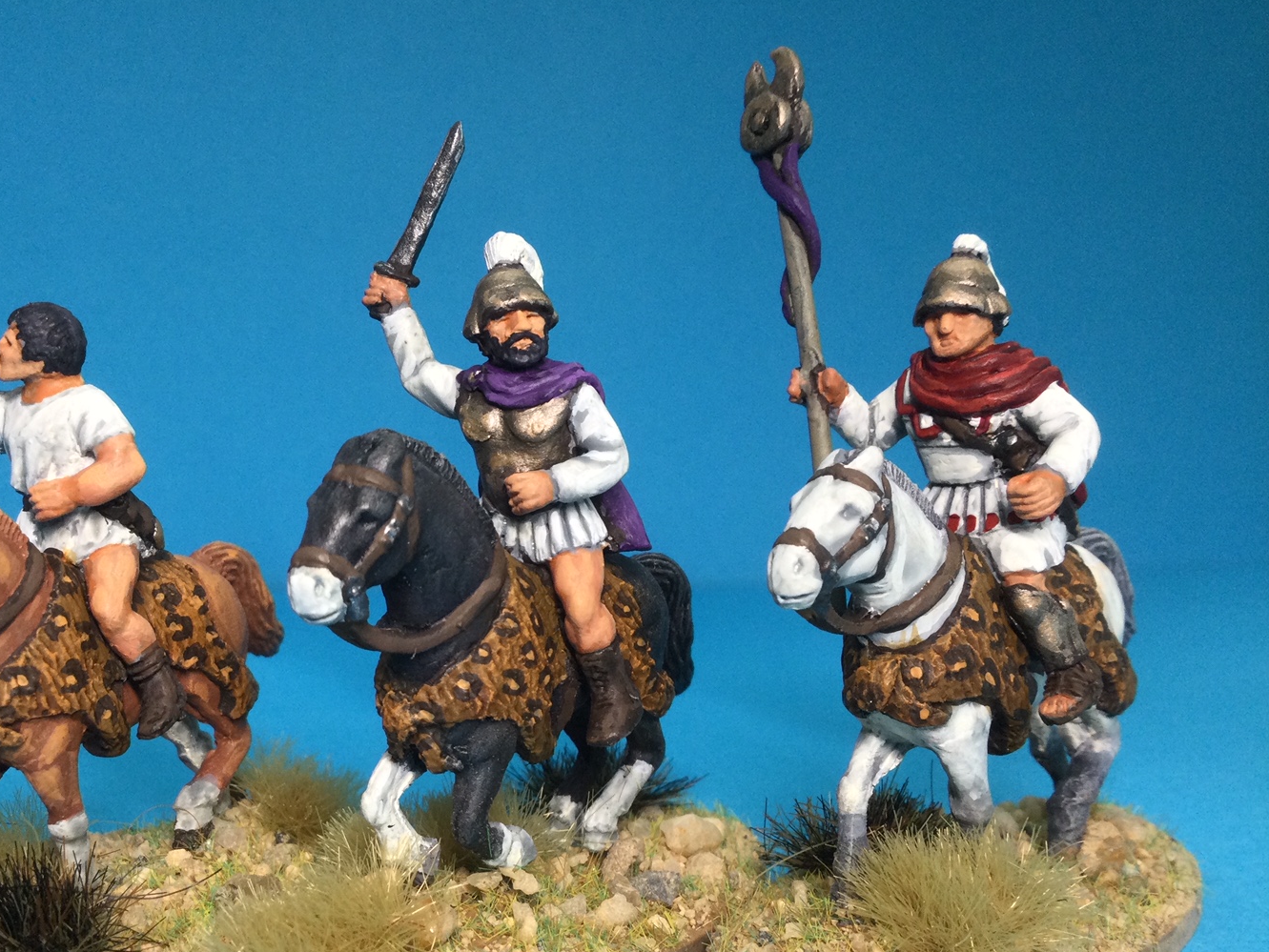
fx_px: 1393
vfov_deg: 37.6
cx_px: 492
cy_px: 574
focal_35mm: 38
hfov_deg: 48.6
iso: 32
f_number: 2.4
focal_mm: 3.3
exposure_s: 1/33
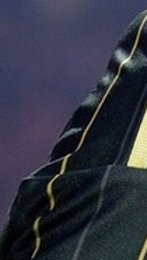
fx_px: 9875
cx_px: 557
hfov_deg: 0.9
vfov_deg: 1.5
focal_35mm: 1429
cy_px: 225
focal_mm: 188
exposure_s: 1/80
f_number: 6.3
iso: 3200
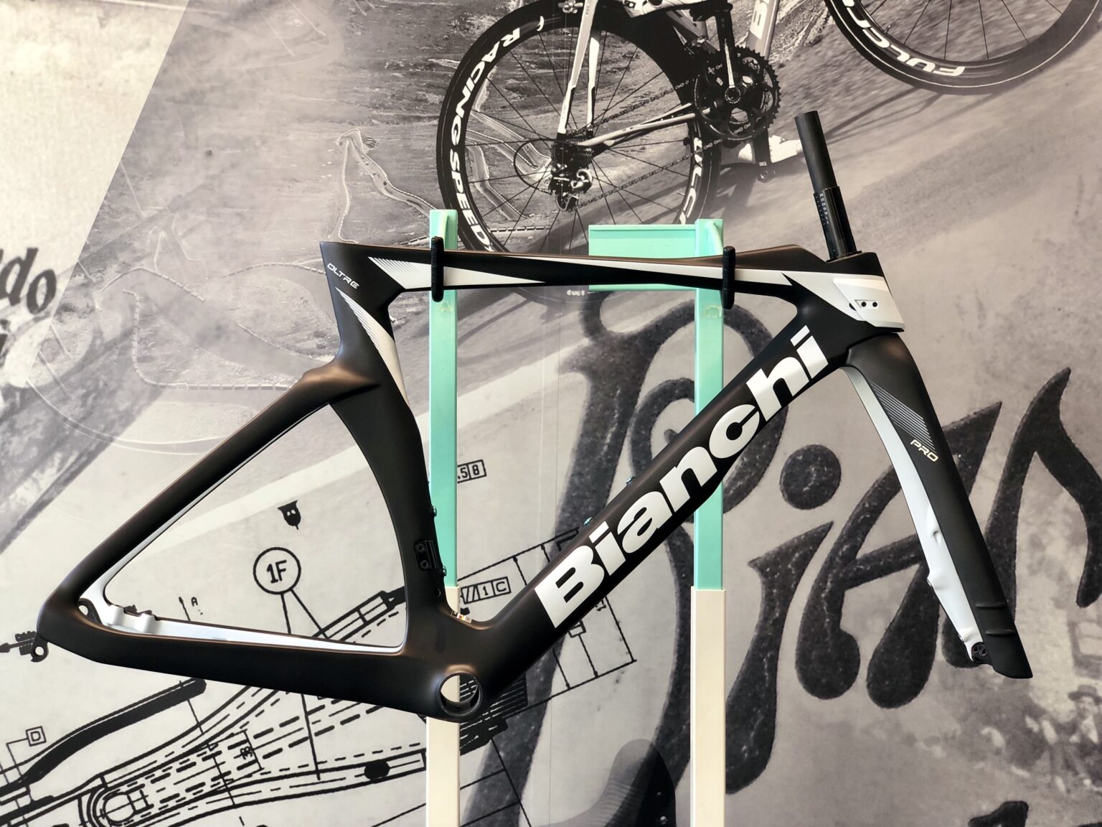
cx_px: 551
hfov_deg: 36.8
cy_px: 414
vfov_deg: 28.0
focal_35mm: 52
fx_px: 1655
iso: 25
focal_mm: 6
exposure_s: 1/50
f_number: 2.4
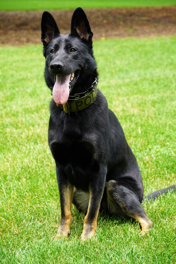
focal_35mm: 100
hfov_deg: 13.6
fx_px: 737
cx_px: 88
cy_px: 132
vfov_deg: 20.3
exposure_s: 1/125
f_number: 5.6
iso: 320
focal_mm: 67
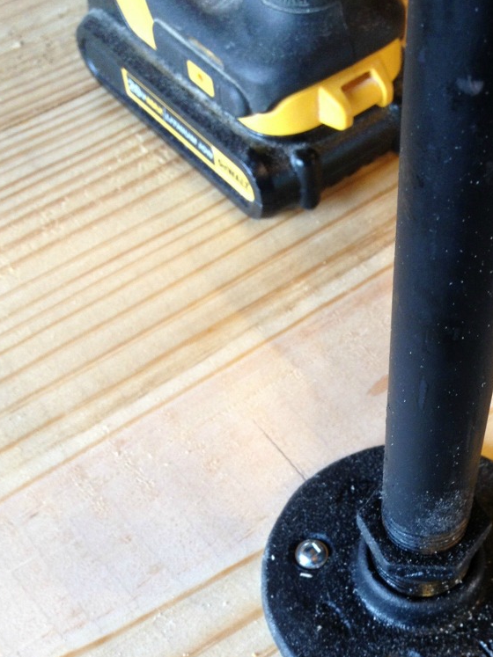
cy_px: 558
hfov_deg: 24.0
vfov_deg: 31.1
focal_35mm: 60
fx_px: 1140
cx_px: 399
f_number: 2.4
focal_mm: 4.28
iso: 80
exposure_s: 1/20
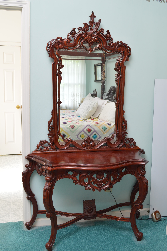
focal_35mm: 36
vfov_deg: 53.2
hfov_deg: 36.8
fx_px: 251
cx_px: 84
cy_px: 126
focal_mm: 24
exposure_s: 1/60
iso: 400
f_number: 5.6
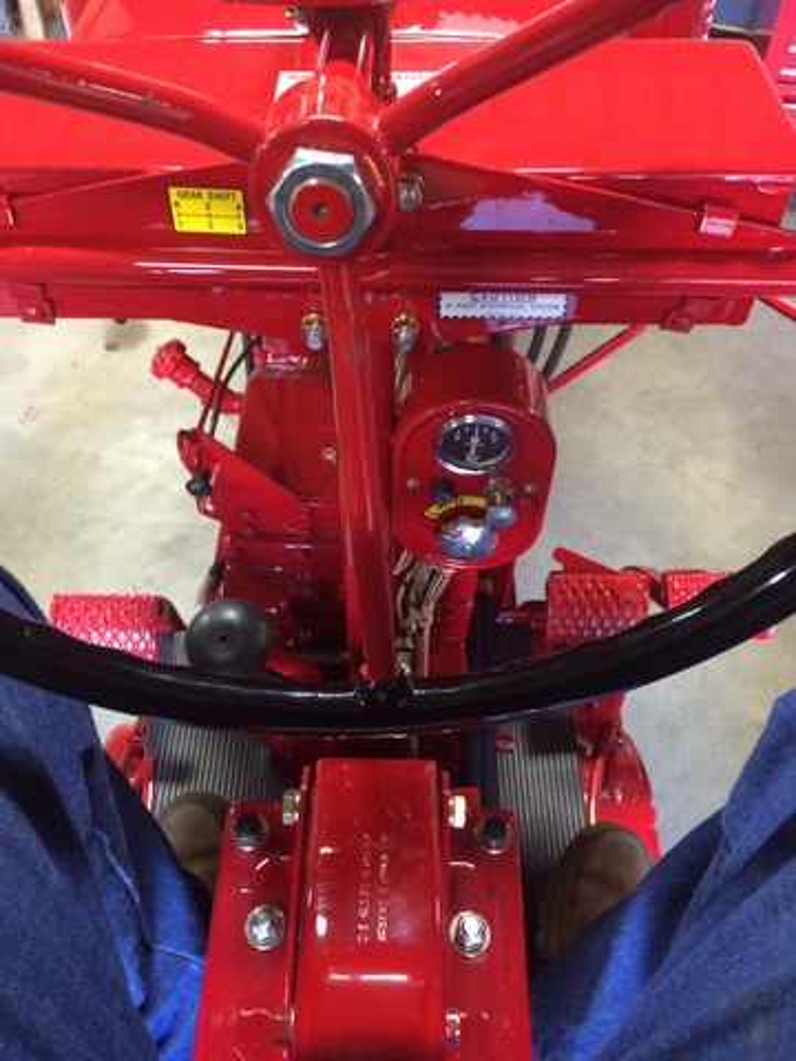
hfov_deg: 48.2
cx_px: 398
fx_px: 889
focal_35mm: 29
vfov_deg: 61.7
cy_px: 530
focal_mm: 4.15
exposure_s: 1/30
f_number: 2.2
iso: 320
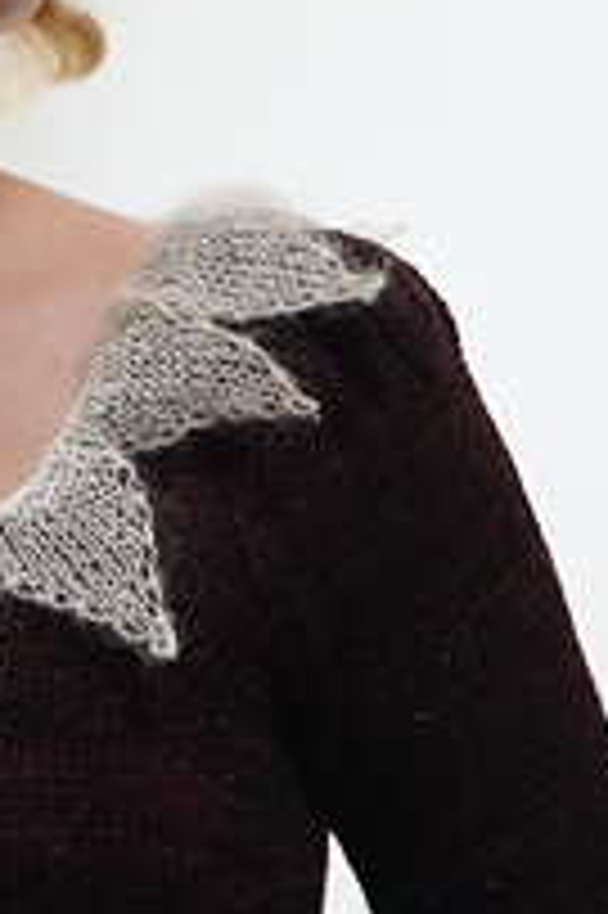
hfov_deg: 12.1
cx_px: -61
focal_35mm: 111
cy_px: 135
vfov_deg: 18.2
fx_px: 2817
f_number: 1.8
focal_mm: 30
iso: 6400
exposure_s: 1/2500
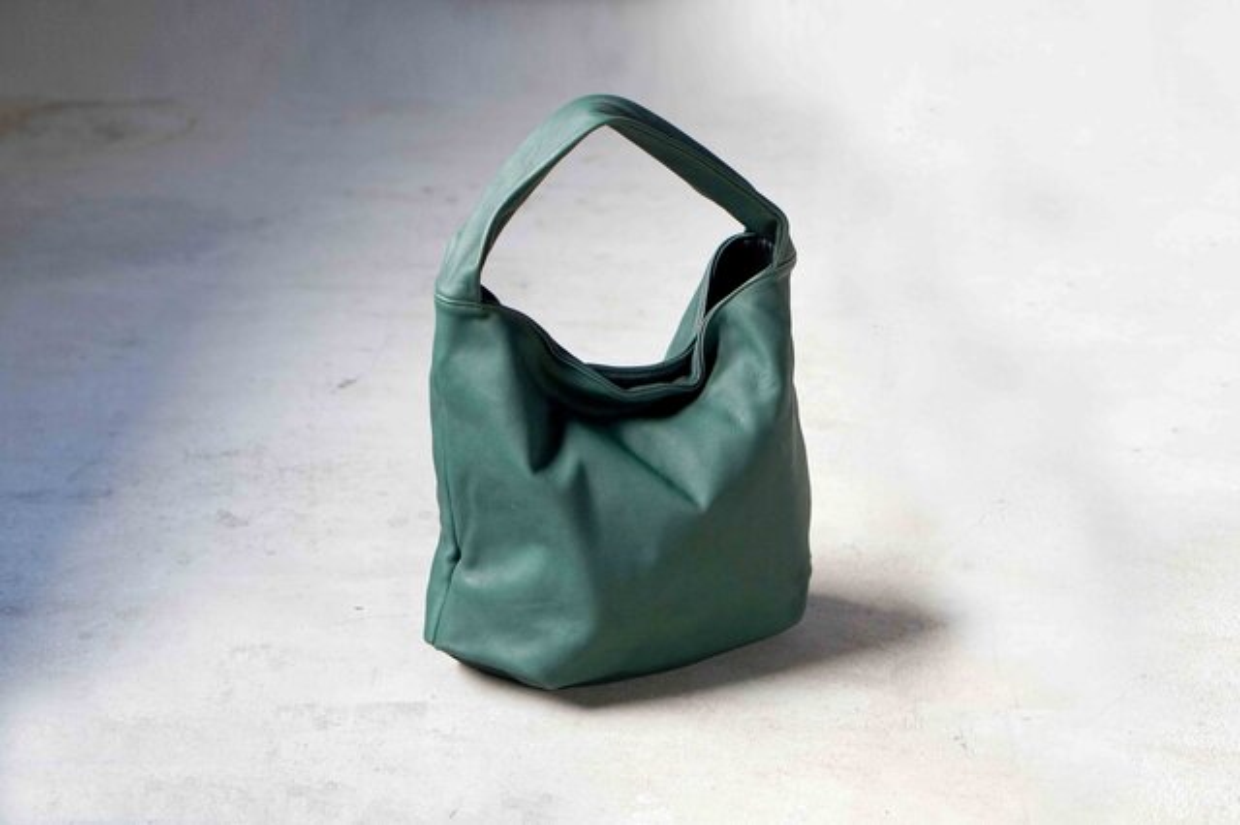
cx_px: 620
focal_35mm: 75
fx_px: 2582
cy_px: 412
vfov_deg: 18.2
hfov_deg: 27.0
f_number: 4
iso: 1250
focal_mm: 50
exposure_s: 1/160
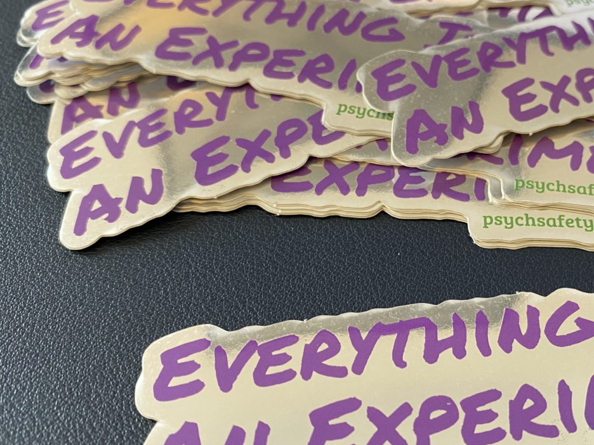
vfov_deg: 36.0
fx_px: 686
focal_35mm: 40
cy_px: 229
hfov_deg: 45.8
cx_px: 412
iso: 160
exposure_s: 1/50
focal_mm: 4.25
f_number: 1.8
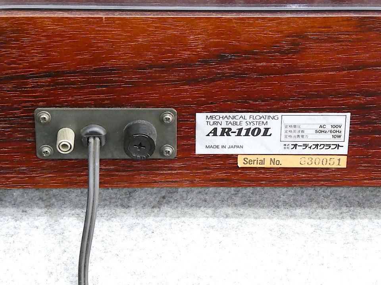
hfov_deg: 14.6
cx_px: 190
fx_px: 1486
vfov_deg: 11.0
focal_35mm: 135
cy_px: 142
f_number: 6.3
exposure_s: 1/25
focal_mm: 24.2
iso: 1600
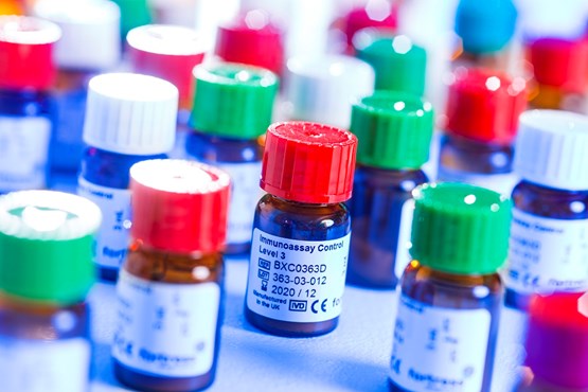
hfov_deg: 19.5
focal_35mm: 105
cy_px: 196
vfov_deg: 13.0
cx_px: 294
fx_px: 1715
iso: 100
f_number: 5.6
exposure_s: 1/125
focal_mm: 105
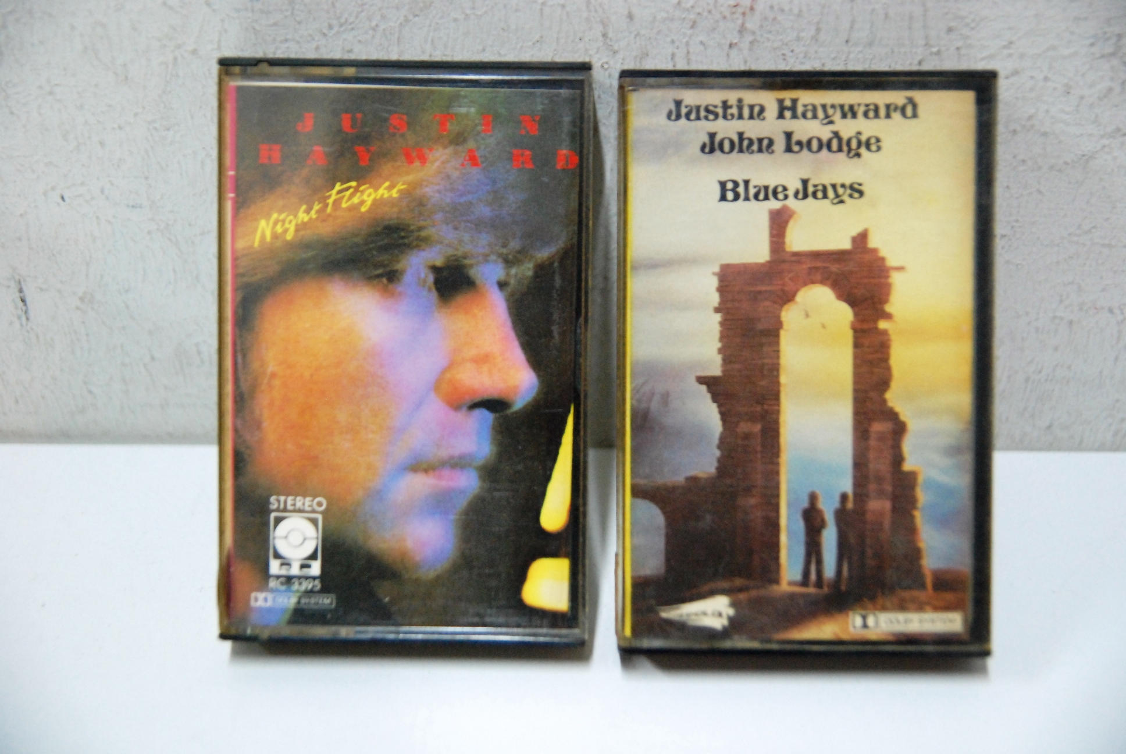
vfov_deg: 22.7
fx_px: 1879
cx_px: 563
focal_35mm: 60
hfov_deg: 33.4
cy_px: 377
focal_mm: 40
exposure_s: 1/60
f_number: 3.5
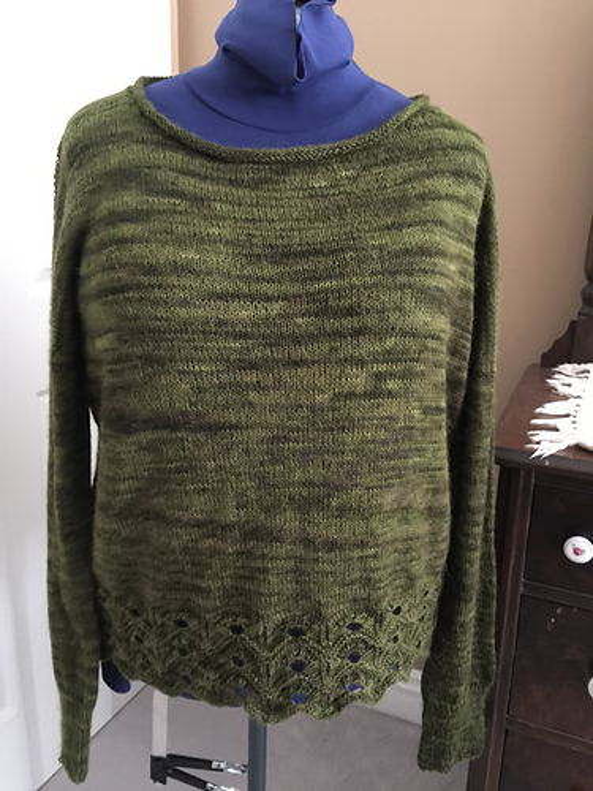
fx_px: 662
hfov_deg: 48.2
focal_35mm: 29
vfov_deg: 61.7
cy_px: 396
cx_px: 296
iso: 125
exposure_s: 1/4
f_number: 2.2
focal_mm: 4.15
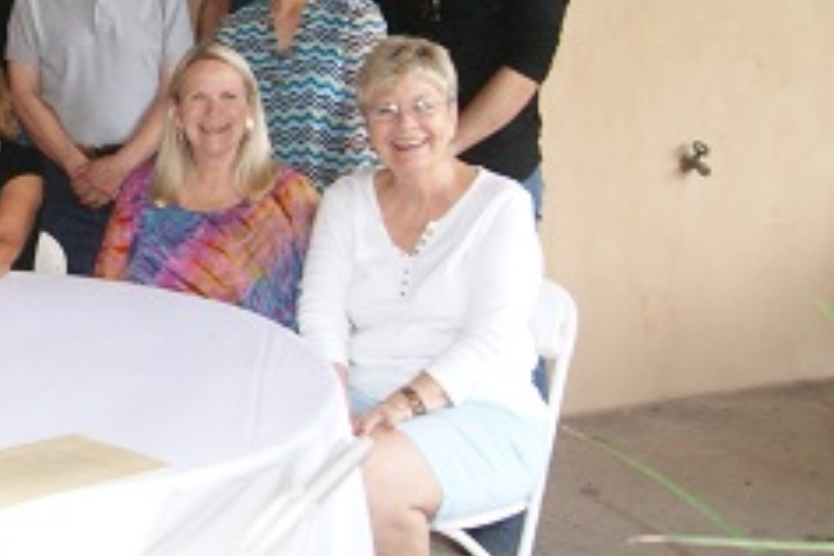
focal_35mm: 81
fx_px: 1876
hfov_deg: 22.8
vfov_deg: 16.5
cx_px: -201
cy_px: 12
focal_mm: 20
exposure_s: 1/80
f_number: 5.6
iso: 500
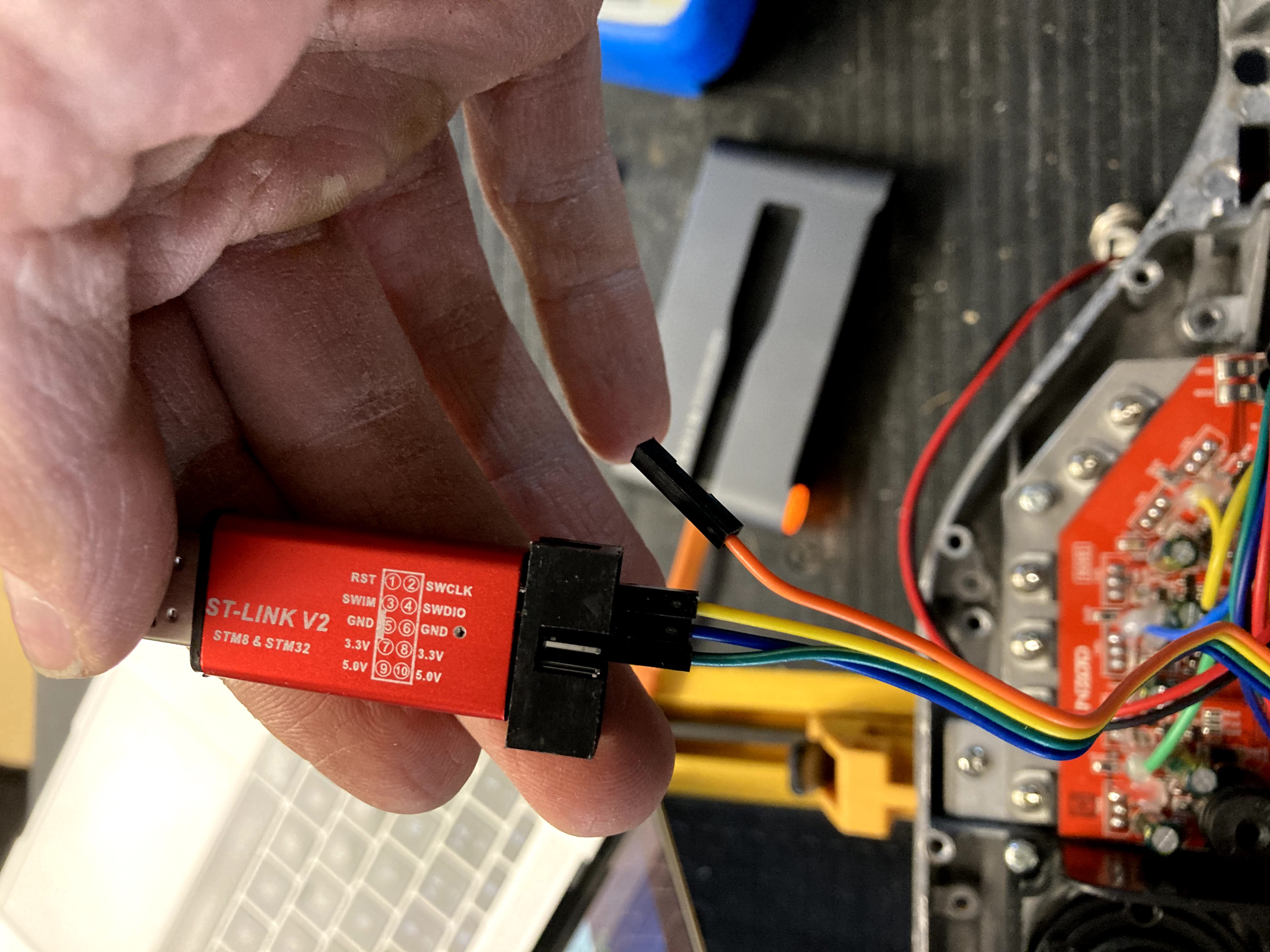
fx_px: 1027
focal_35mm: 28
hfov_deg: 63.4
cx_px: 635
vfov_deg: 49.7
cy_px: 476
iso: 320
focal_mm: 3.99
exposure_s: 1/25
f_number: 1.8
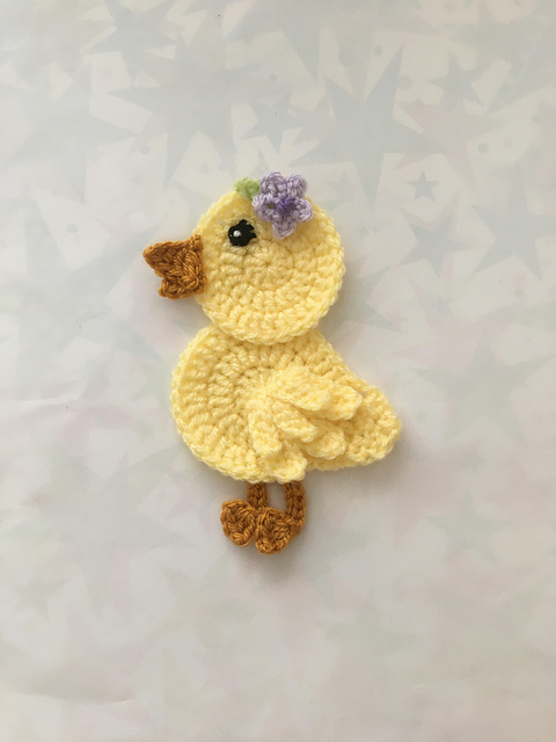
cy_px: 371
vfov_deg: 61.7
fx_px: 621
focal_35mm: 29
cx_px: 278
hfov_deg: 48.2
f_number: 2.2
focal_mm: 4.15
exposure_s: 1/33
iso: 64
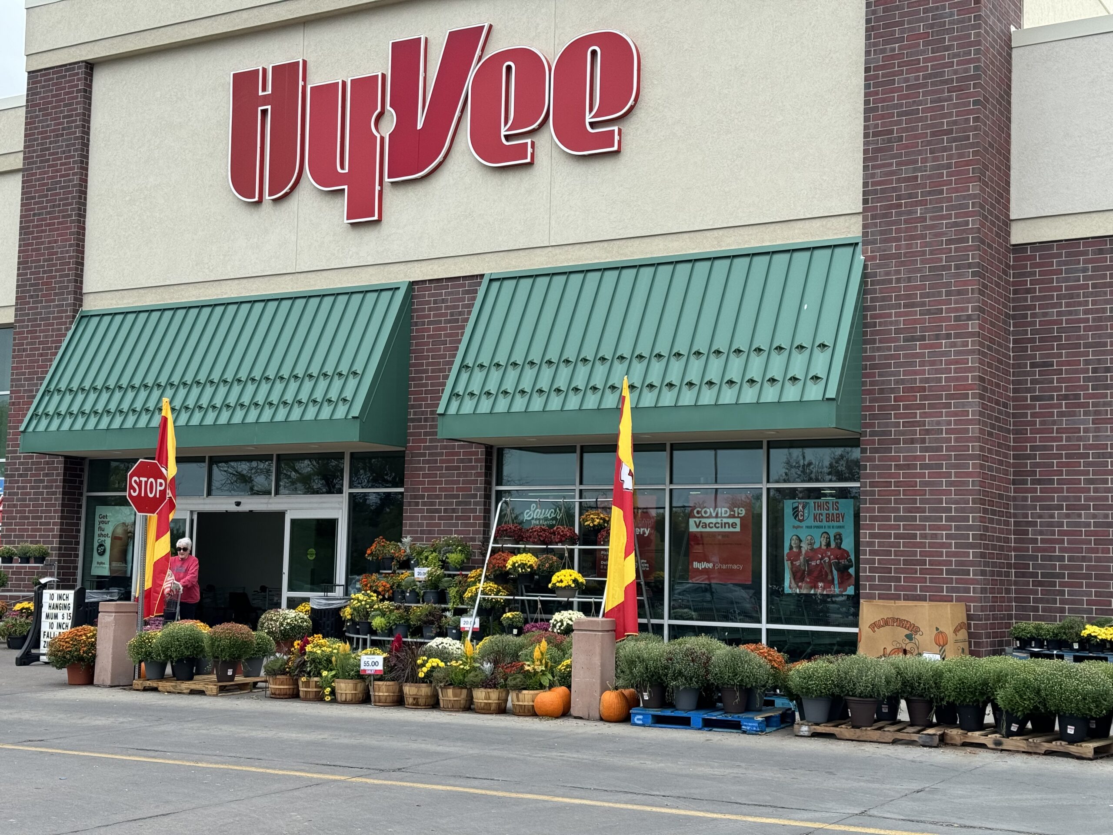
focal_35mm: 48
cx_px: 556
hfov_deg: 39.7
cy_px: 418
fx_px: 1543
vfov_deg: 30.3
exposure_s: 1/1458
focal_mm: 6.76
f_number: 1.78
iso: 64
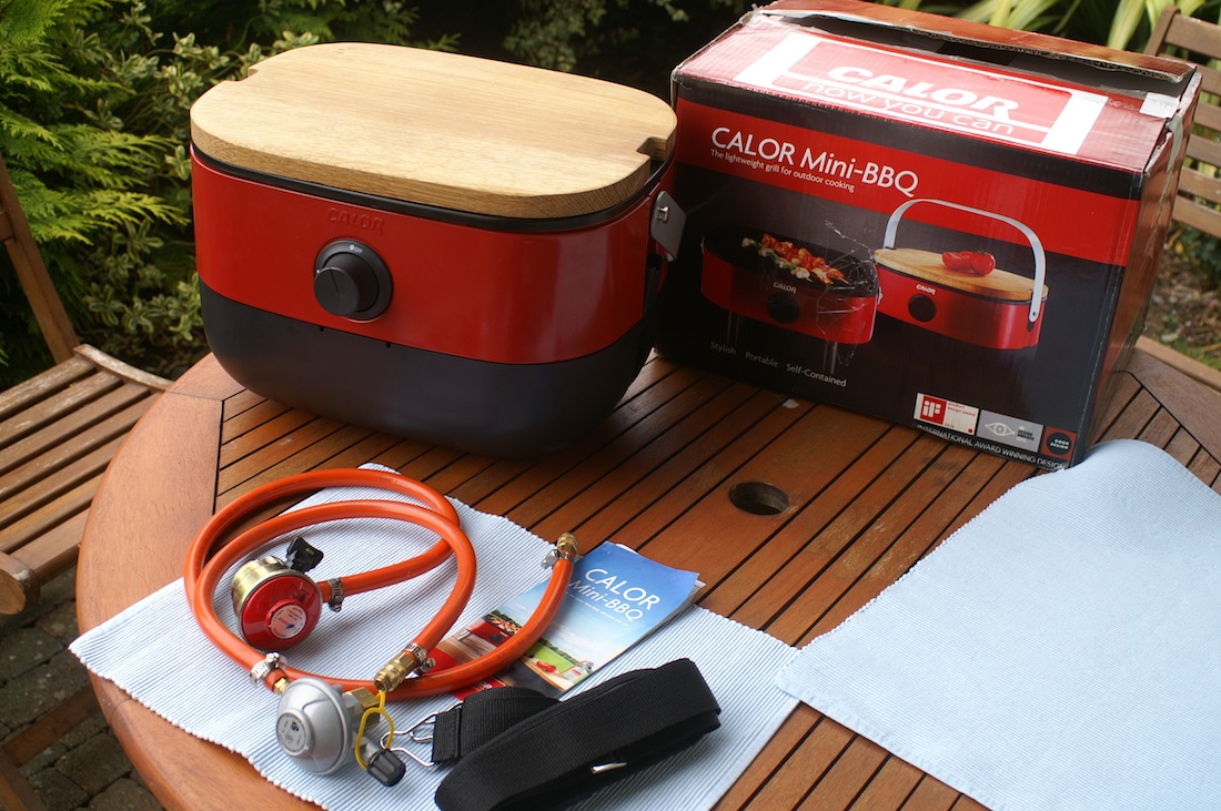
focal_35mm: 42
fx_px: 1423
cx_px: 610
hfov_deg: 46.4
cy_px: 406
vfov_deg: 31.8
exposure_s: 1/125
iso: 100
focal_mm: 28
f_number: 4
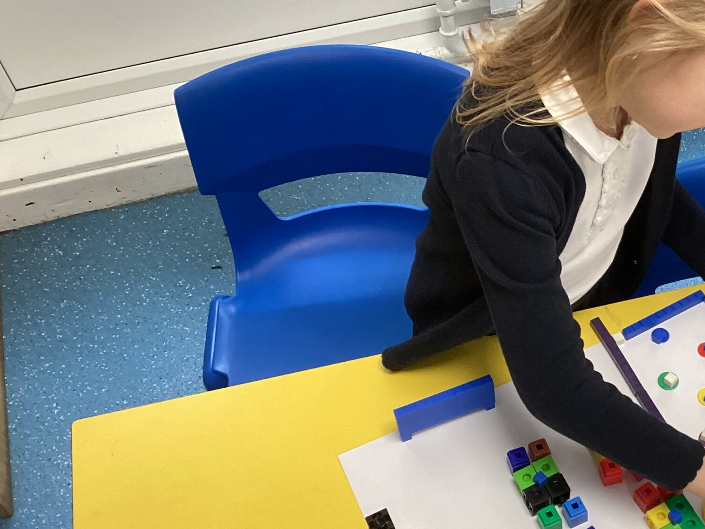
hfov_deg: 35.1
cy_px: 317
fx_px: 1080
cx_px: 559
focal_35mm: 53
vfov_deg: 27.5
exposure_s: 1/60
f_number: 2.4
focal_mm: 3.3
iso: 125
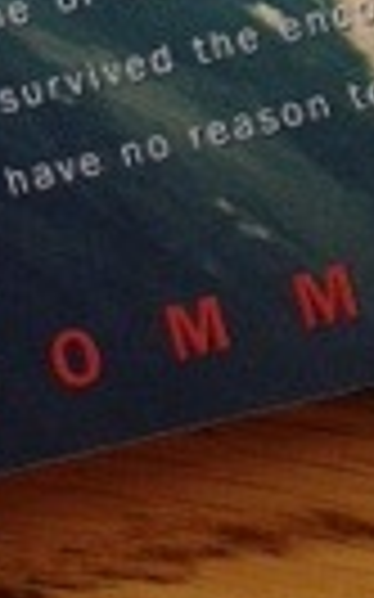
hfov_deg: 7.4
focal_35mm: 168
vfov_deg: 11.2
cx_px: -428
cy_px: -629
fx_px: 2743
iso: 64
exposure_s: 1/120
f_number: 2.4
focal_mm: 4.13
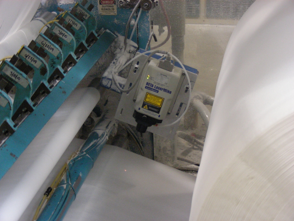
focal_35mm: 70
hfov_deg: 27.8
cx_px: 147
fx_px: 595
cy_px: 110
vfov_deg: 21.0
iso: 268
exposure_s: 1/8
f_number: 3.5
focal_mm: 11.7
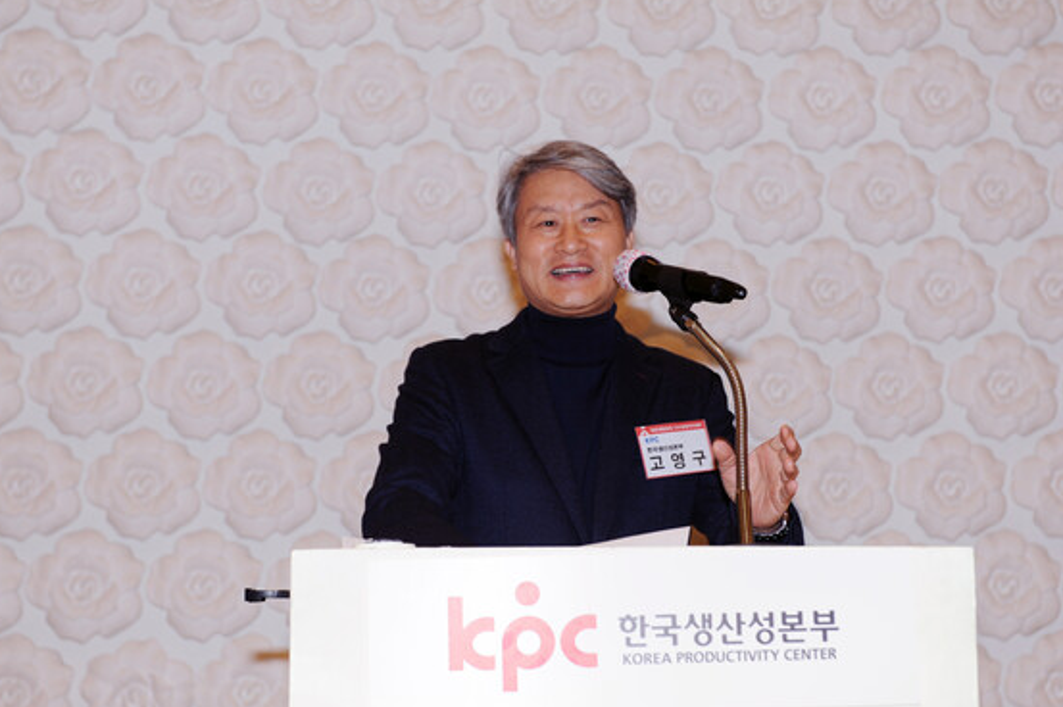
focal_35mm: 76
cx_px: 548
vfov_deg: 17.9
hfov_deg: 26.7
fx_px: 2243
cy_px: 356
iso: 200
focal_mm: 70
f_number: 5
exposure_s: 1/60
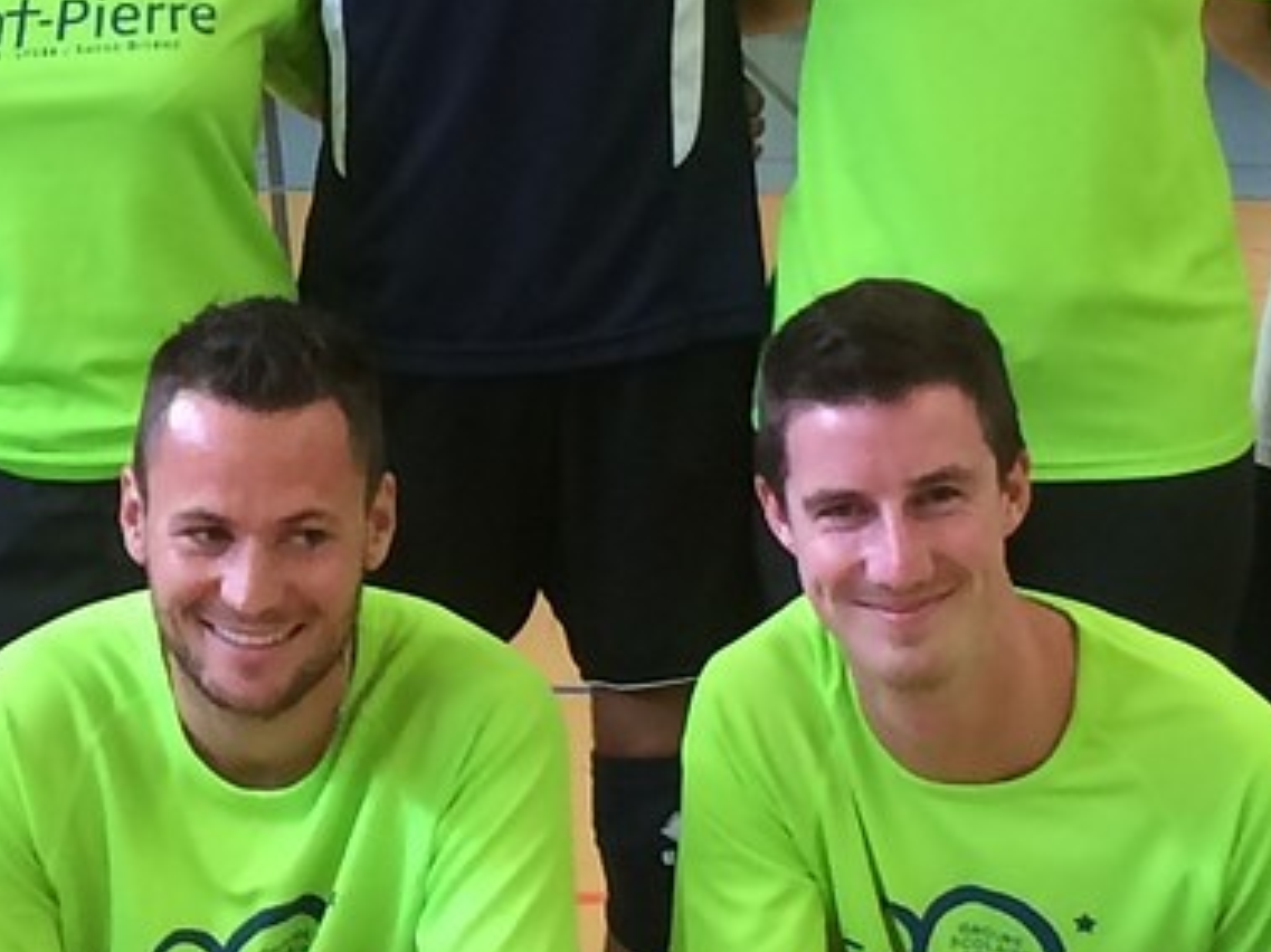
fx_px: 5616
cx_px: 7
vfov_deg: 9.7
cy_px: 349
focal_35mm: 153
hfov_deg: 12.8
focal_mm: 4.15
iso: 100
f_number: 2.2
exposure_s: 1/33
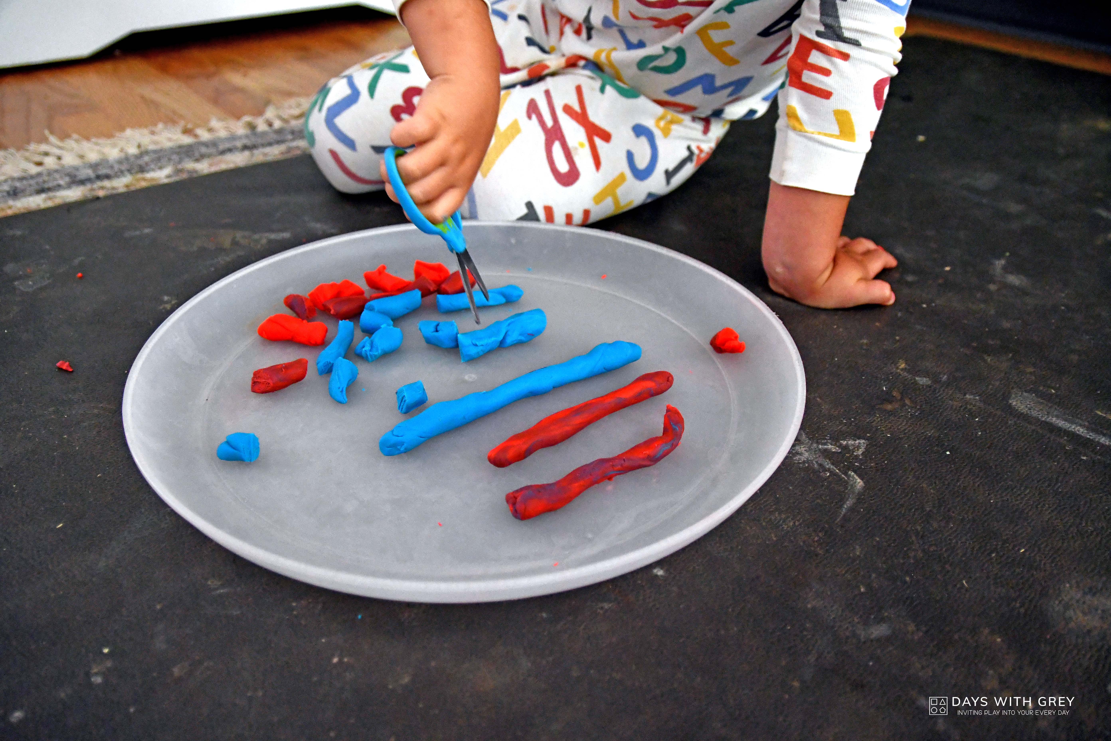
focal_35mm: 33
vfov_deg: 40.0
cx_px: 556
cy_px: 370
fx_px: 1018
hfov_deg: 57.2
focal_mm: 22
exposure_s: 1/100
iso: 3200
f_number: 2.8
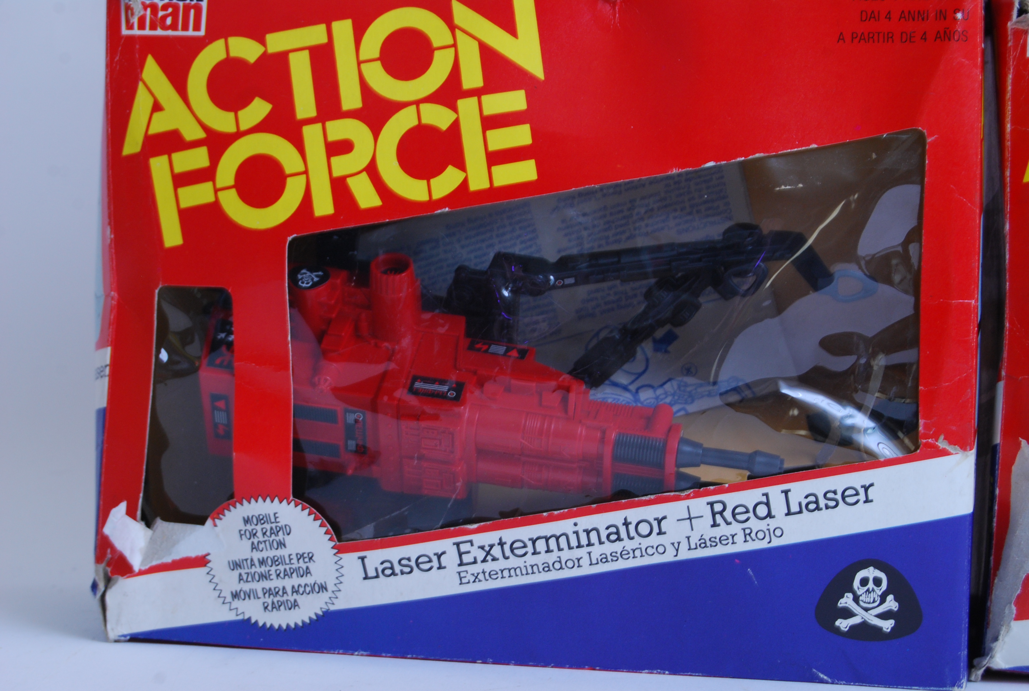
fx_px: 2234
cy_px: 346
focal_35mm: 78
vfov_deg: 17.6
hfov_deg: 25.9
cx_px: 514
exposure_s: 1/40
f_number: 9
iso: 400
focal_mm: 52
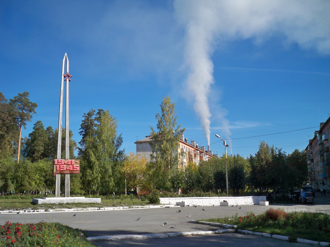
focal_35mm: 35
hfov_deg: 52.6
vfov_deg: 40.7
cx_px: 165
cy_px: 124
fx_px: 334
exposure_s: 1/400
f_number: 4.7
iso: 64
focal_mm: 6.3
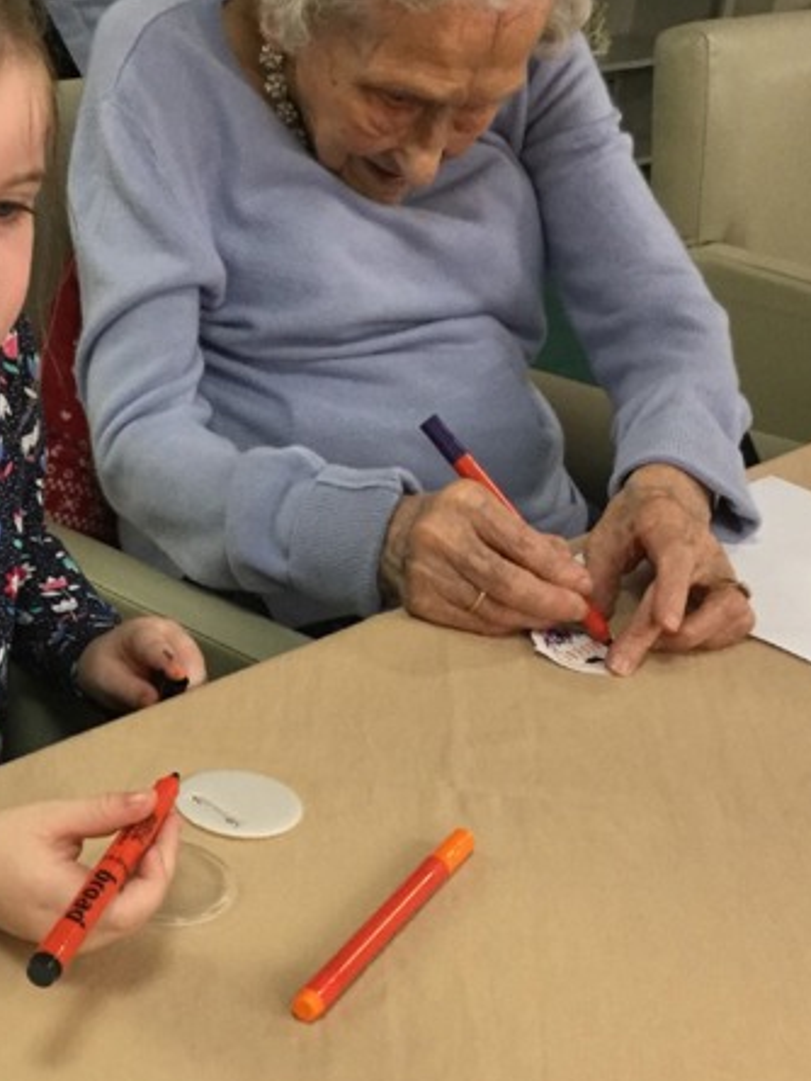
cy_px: 612
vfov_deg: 33.2
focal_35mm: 58
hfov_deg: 25.0
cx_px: 221
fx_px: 1811
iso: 160
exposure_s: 1/33
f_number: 2.4
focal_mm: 3.3
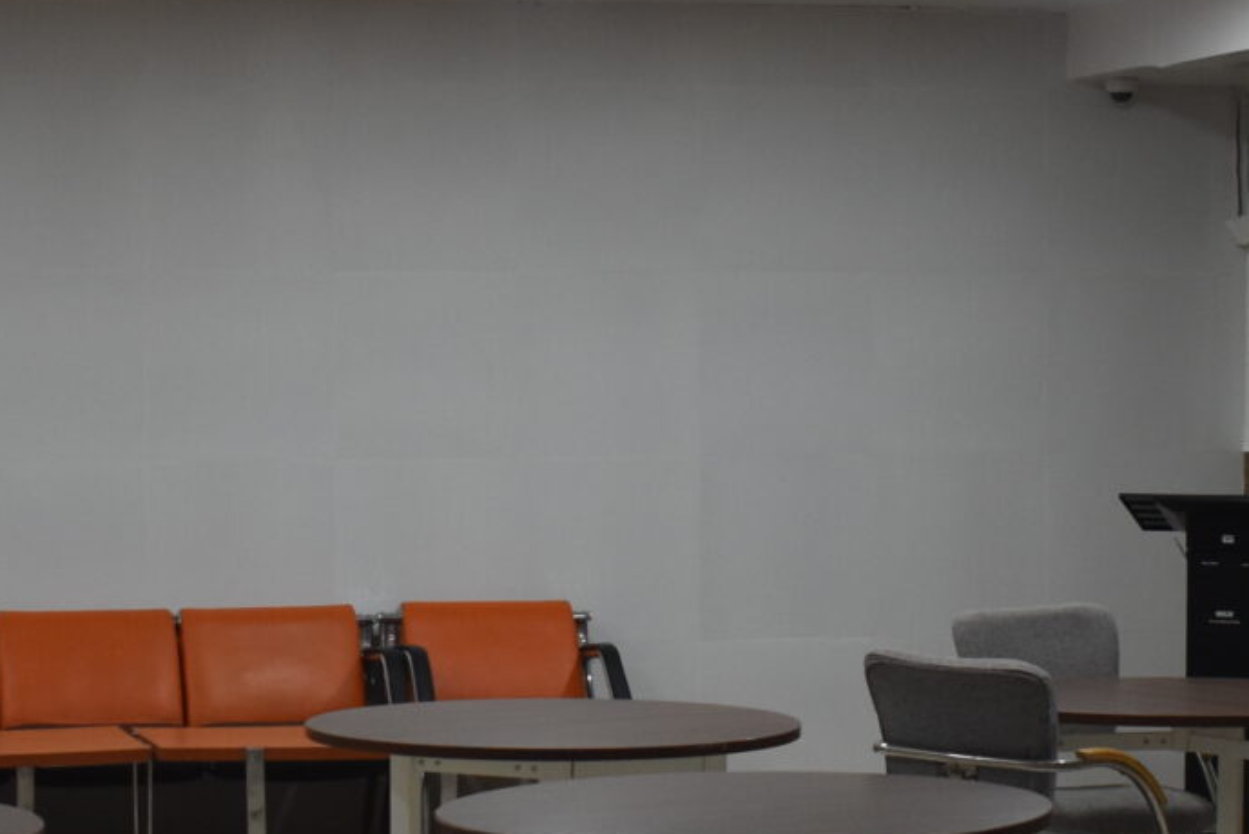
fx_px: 3557
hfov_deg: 19.9
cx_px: 515
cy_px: 516
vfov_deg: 13.4
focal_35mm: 102
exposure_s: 1/160
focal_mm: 23
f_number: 3.8
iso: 800
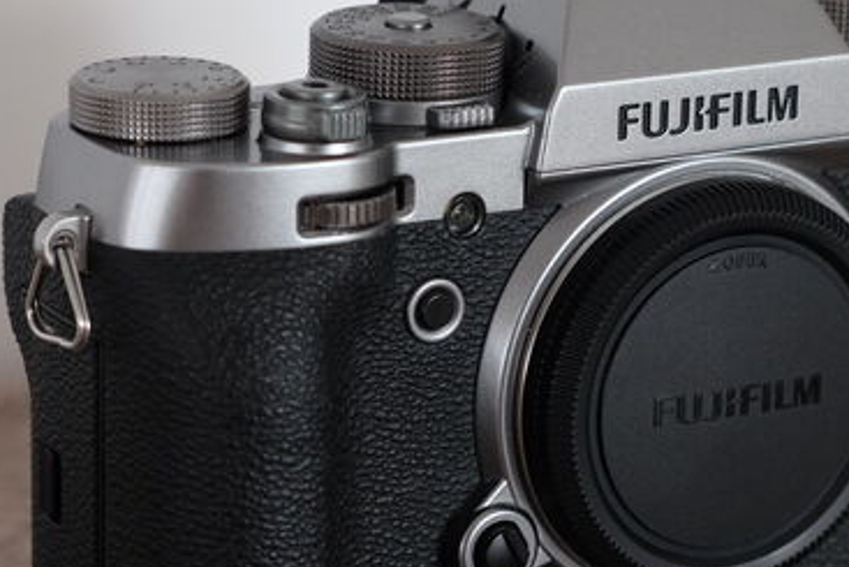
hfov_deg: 11.2
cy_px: 293
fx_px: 4317
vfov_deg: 7.5
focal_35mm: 183
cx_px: 578
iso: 1600
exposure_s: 1/28
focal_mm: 56
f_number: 4
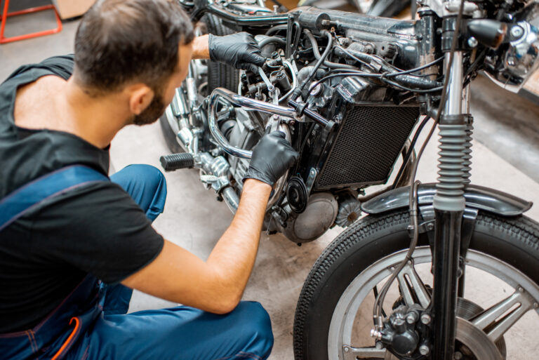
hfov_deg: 54.4
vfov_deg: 37.9
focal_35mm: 35
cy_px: 180
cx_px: 270
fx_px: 524
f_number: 2.2
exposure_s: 1/160
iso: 500
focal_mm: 35
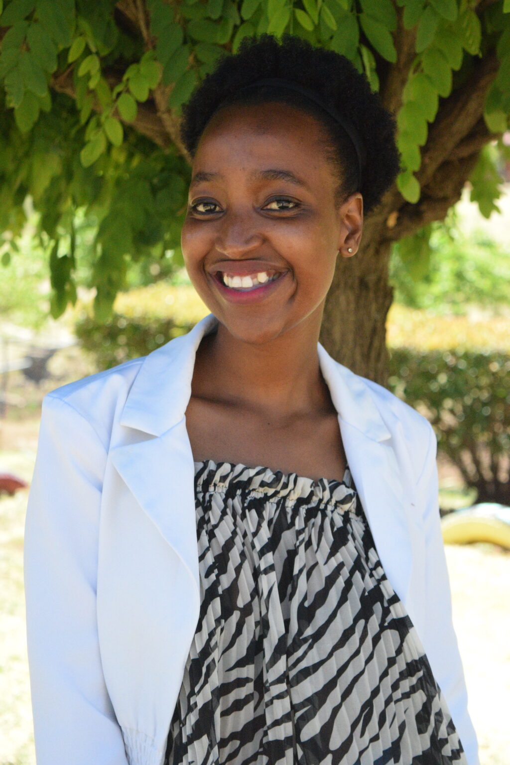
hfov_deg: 16.6
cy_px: 382
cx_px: 255
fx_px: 1753
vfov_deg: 24.6
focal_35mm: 82
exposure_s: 1/4000
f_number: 5.6
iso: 6400
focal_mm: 55
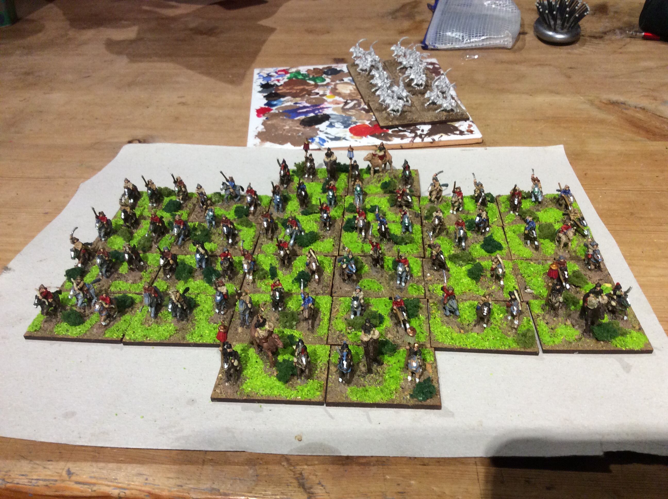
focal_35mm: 32
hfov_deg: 56.9
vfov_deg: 44.1
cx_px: 334
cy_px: 250
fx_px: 617
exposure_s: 1/25
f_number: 2.4
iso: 100
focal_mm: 3.3
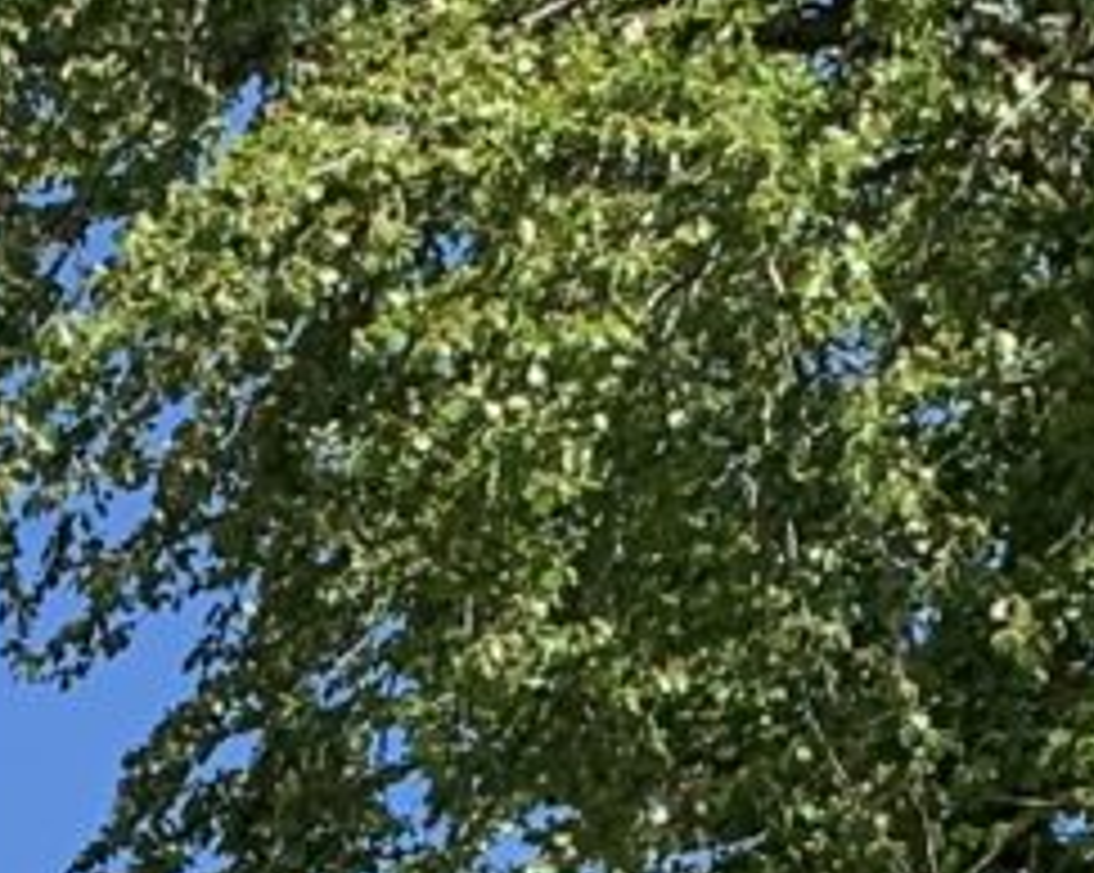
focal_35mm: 214
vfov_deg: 6.8
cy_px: 2223
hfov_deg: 9.0
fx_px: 6923
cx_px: 149
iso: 25
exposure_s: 1/2114
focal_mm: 4.25
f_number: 1.8
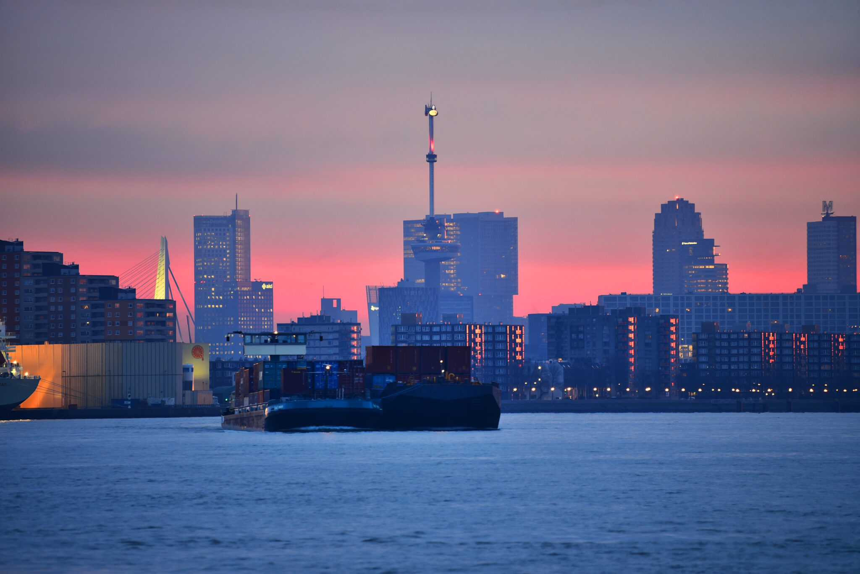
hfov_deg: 6.9
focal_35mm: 300
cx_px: 430
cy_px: 287
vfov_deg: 4.6
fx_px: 7169
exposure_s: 1/2.5
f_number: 5.6
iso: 200
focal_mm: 300
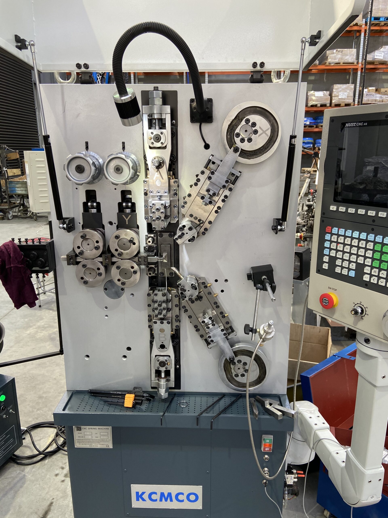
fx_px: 389
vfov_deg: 67.3
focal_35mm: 26
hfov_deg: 53.1
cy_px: 259
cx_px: 194
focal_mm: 4.25
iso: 64
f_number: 1.8
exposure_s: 1/50
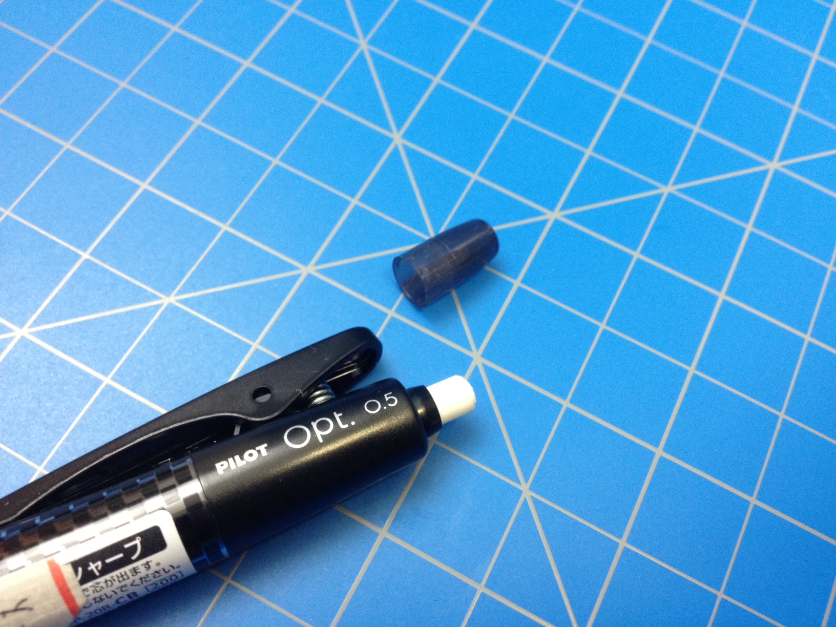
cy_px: 314
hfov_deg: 52.6
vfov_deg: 40.7
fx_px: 845
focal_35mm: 35
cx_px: 418
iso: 200
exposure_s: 1/20
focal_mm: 4.28
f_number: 2.4
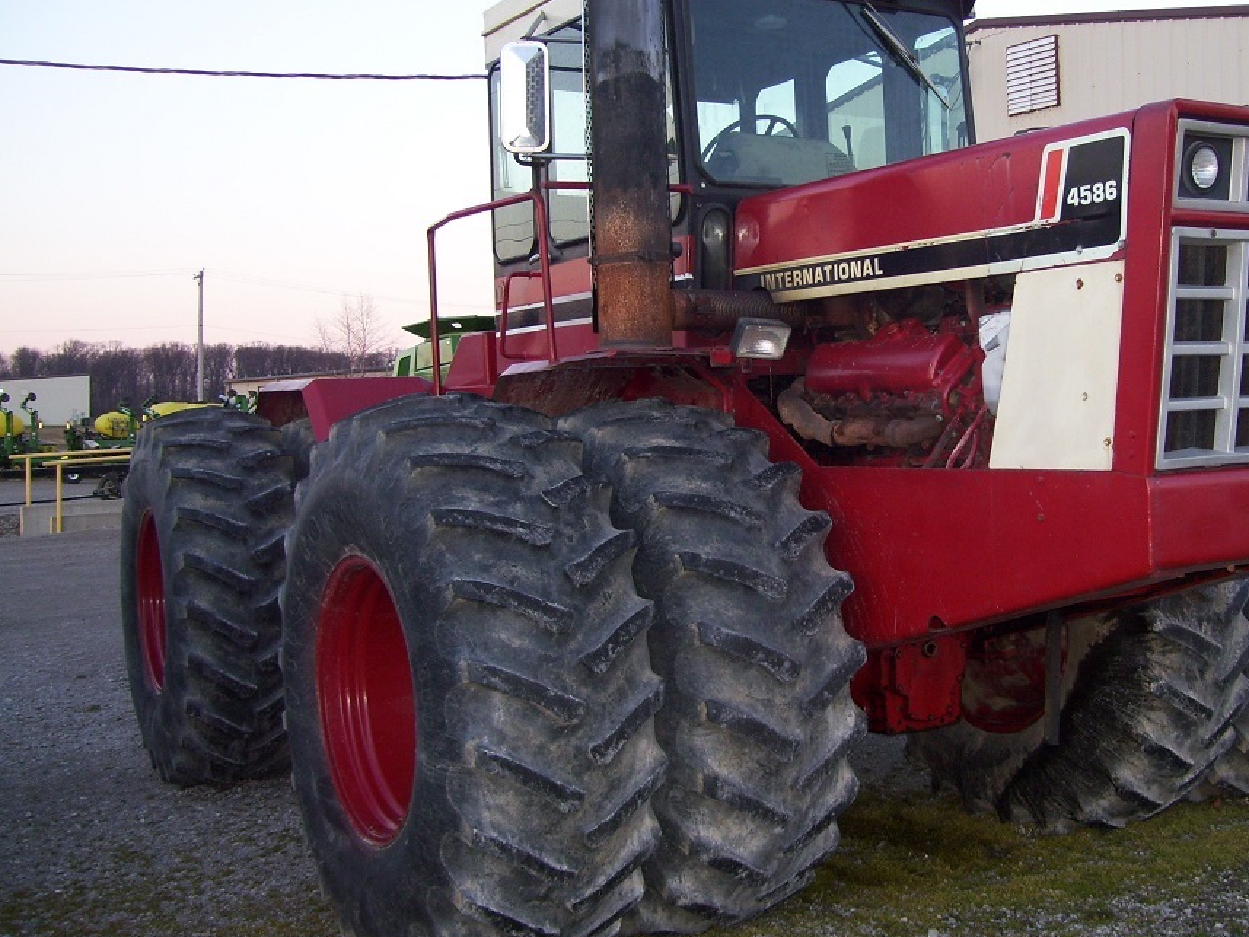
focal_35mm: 43
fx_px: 1552
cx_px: 743
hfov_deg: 43.6
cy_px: 395
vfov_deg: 33.5
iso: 125
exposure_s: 1/60
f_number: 2.7
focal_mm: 6
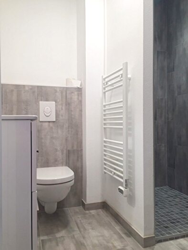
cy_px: 125
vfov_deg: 61.6
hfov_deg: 48.2
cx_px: 94
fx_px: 210
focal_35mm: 29
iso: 40
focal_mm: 4.15
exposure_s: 1/50
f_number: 2.2
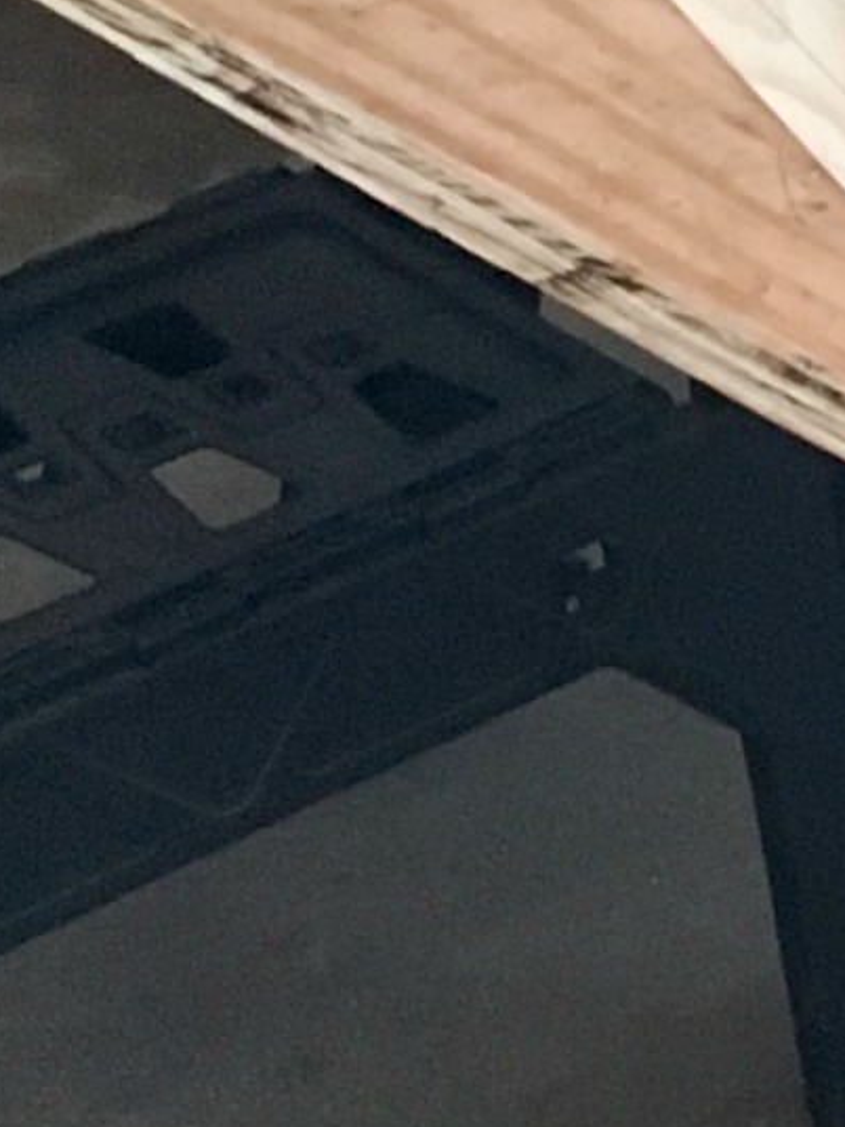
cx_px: 1509
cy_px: -106
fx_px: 4003
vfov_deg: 15.6
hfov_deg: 11.2
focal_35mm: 123
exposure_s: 1/24
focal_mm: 4.15
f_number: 2.2
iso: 200
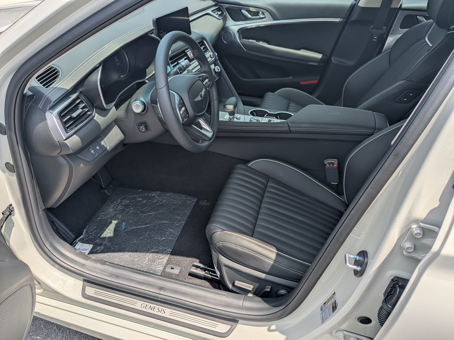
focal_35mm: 24
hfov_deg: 71.6
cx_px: 227
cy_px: 170
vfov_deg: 56.8
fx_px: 315
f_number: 1.85
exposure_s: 1/1348
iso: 33
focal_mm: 6.81
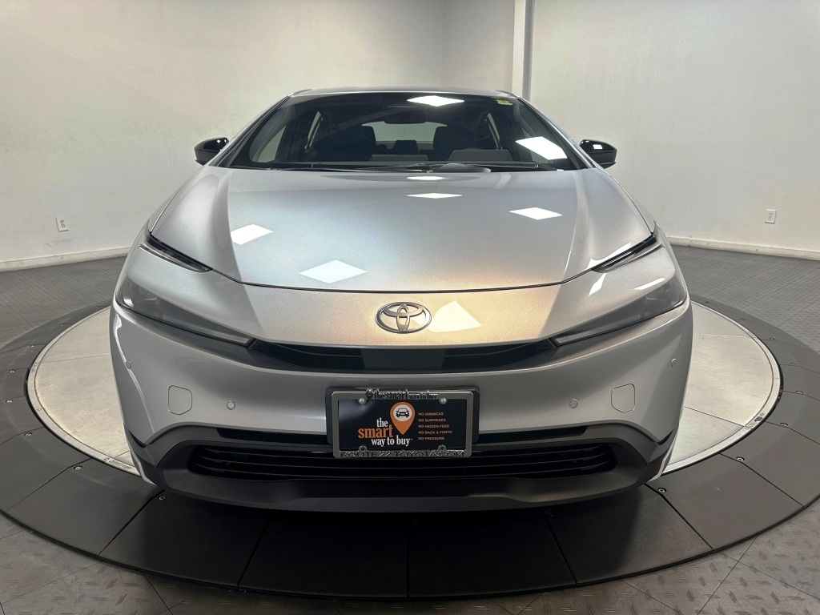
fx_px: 569
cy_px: 308
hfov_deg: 71.6
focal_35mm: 24
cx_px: 410
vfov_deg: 56.8
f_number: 1.78
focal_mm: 6.86
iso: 160
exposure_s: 1/60
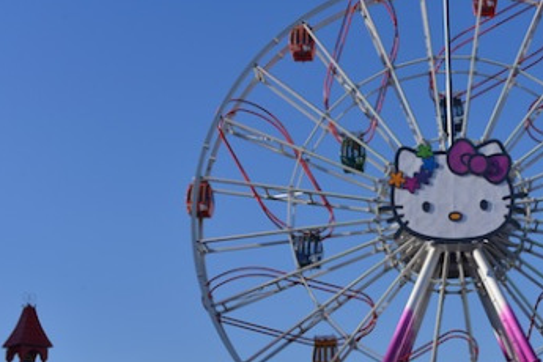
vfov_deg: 16.2
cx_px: 449
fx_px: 1267
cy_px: 242
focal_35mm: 84
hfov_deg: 23.8
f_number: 10
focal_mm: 50
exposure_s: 1/320
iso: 100
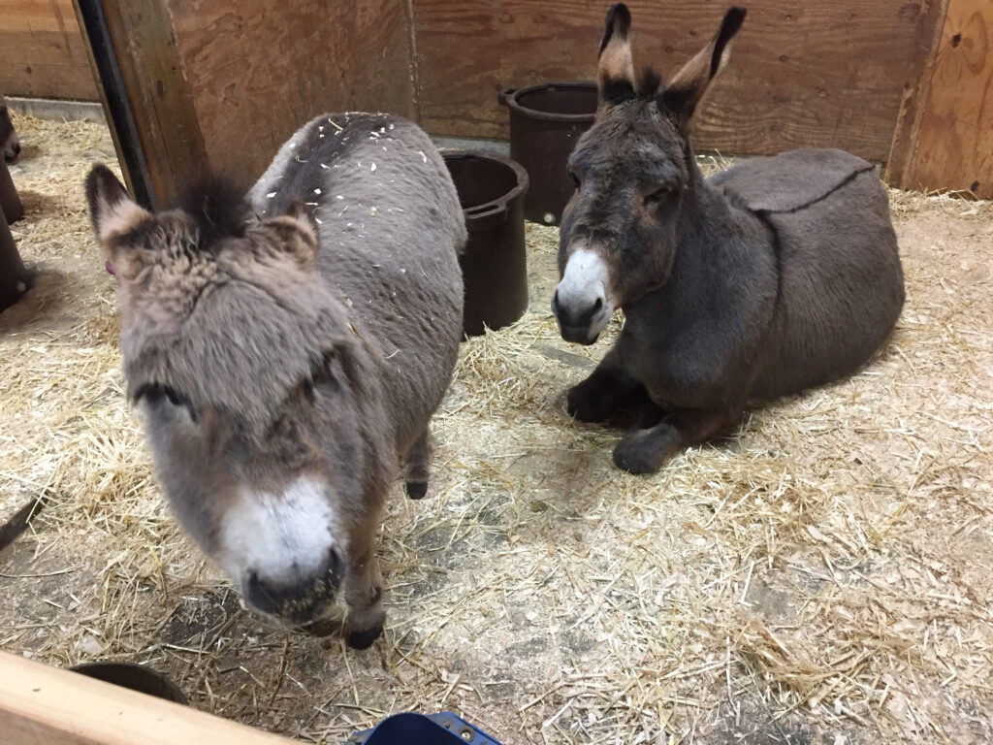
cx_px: 496
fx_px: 832
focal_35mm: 29
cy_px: 372
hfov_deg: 61.7
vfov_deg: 48.2
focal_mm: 4.15
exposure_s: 1/30
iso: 160
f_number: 2.2
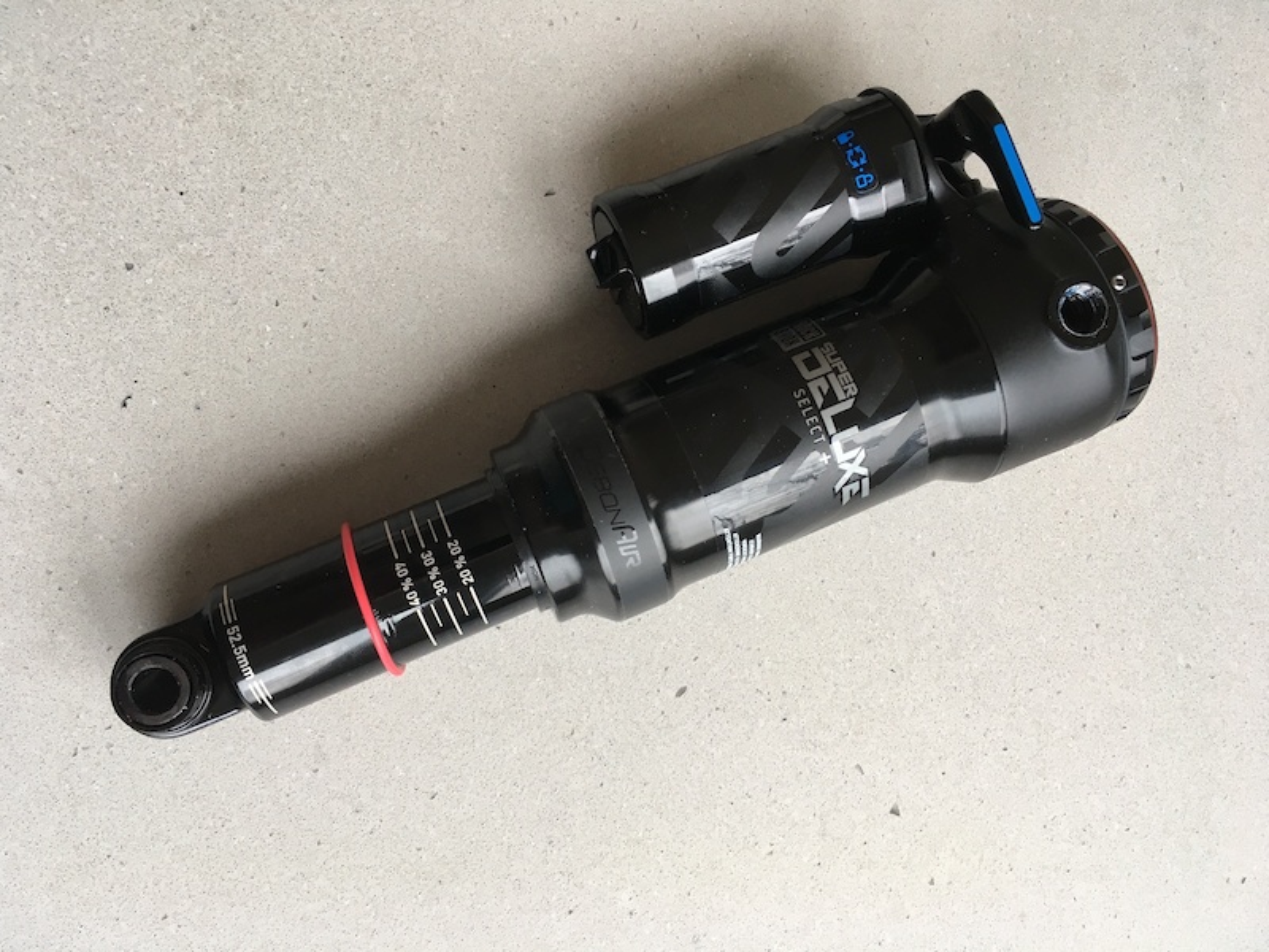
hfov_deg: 61.7
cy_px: 476
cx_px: 634
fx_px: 1063
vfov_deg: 48.2
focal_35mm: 29
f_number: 2.2
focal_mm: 4.15
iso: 25
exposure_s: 1/40
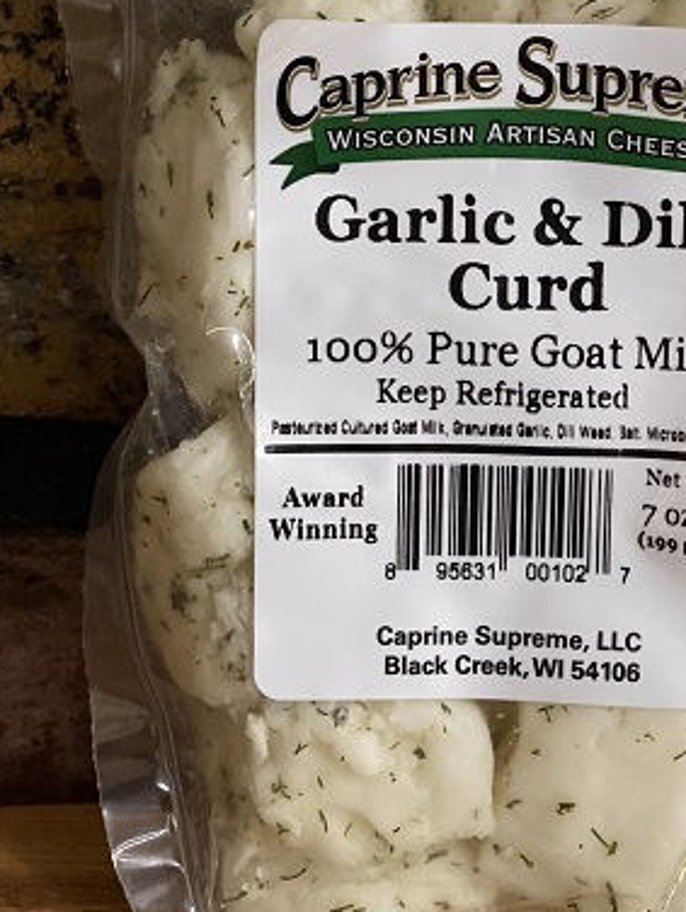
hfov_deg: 16.0
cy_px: 272
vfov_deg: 21.2
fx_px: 2425
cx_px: 514
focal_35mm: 92
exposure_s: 1/40
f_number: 2
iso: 250
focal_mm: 6
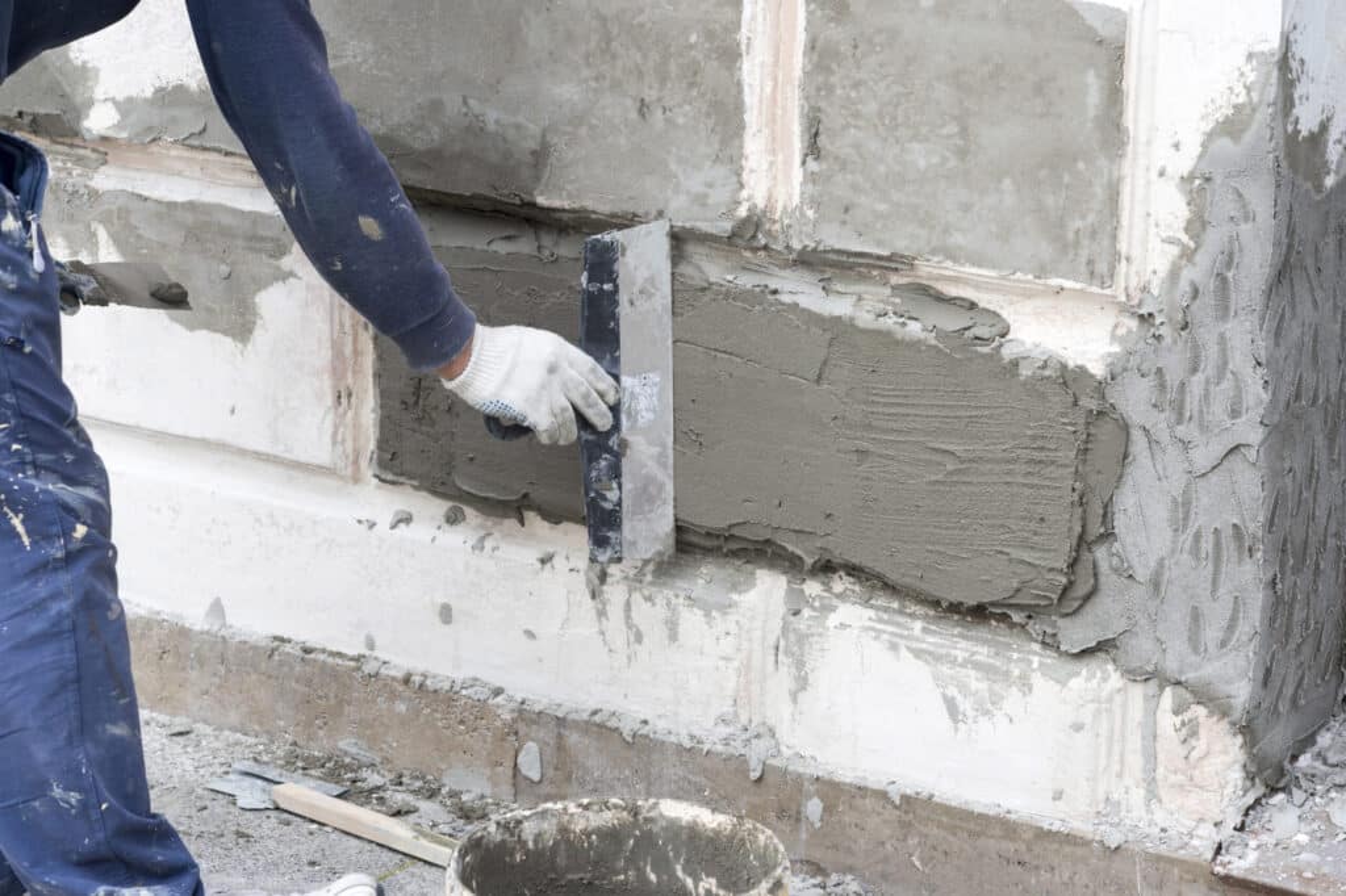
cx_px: 673
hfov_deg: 19.5
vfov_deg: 13.0
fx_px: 3924
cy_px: 448
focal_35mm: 105
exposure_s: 1/125
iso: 280
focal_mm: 105
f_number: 8
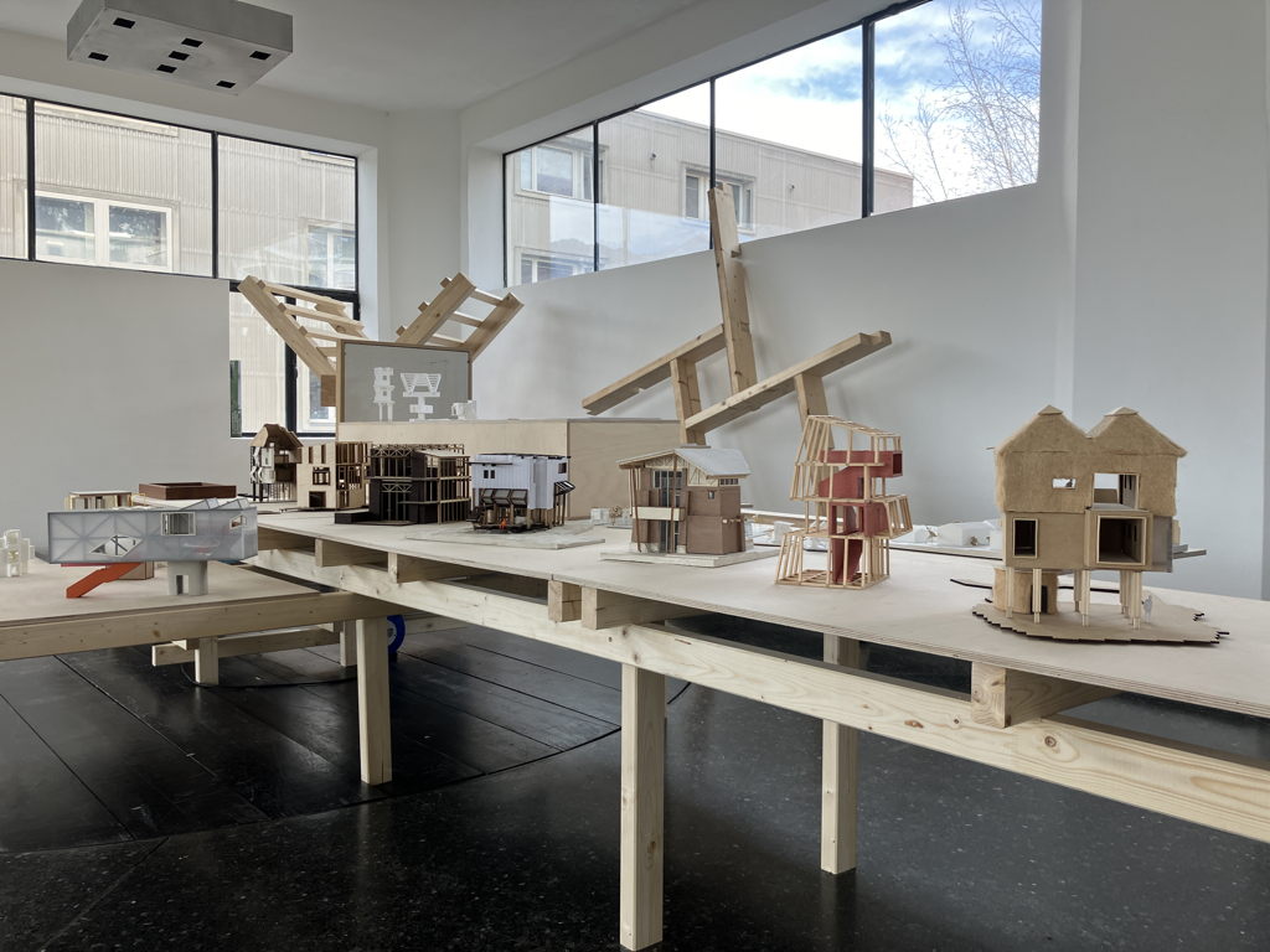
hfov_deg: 63.4
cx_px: 635
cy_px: 476
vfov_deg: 49.7
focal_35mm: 28
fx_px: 1027
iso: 25
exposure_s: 1/172
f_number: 1.8
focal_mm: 3.99
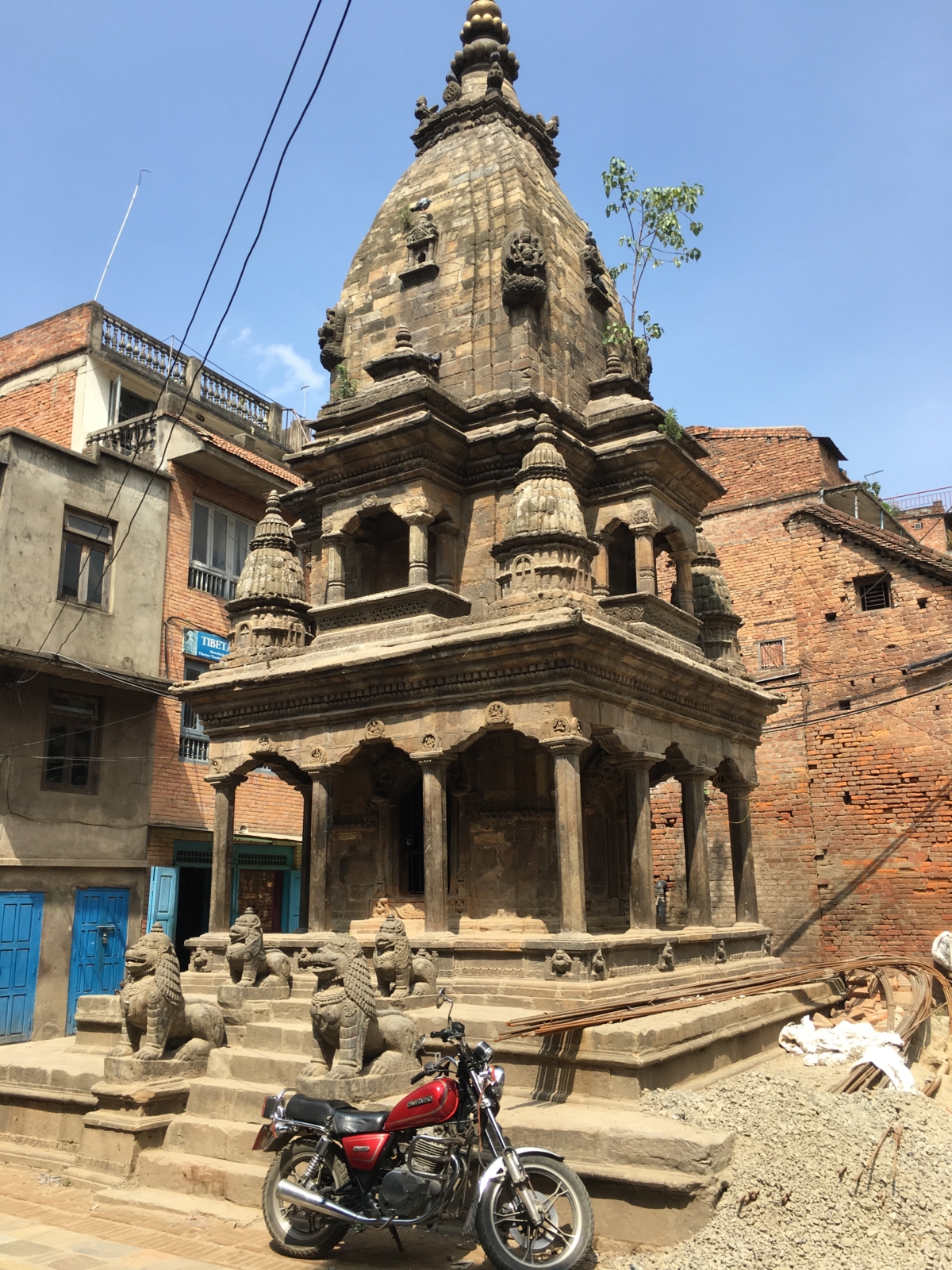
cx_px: 476
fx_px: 1063
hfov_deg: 48.2
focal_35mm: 29
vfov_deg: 61.7
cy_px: 635
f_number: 2.2
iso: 25
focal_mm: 4.15
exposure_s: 1/818
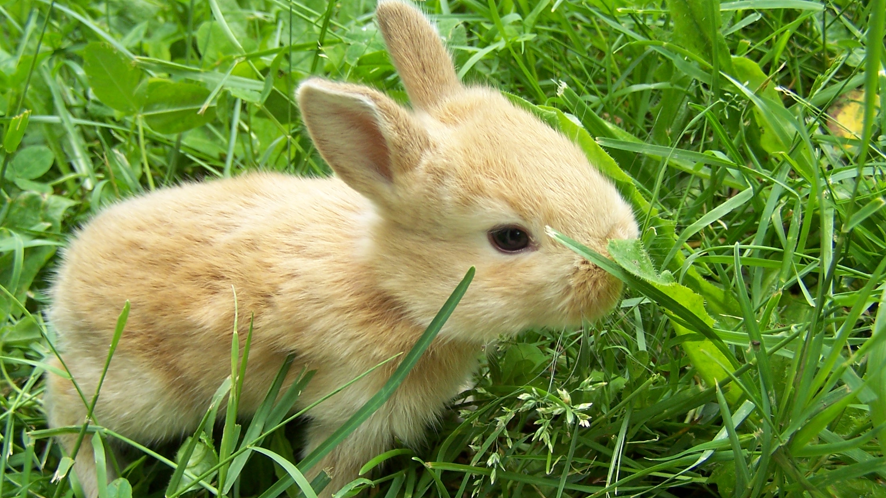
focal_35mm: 48
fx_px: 1128
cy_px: 255
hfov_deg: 42.9
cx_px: 415
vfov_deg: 24.9
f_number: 2.8
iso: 80
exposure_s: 1/250
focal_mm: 6.3
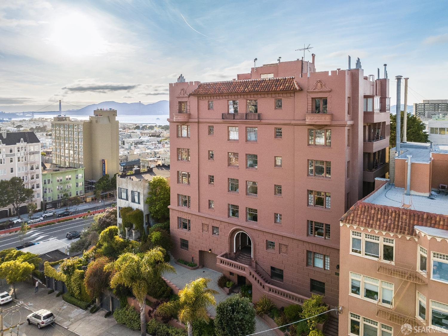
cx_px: 224
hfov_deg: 71.6
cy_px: 168
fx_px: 311
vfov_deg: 56.8
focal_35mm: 24
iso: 100
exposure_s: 1/500
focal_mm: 12.29
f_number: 2.8
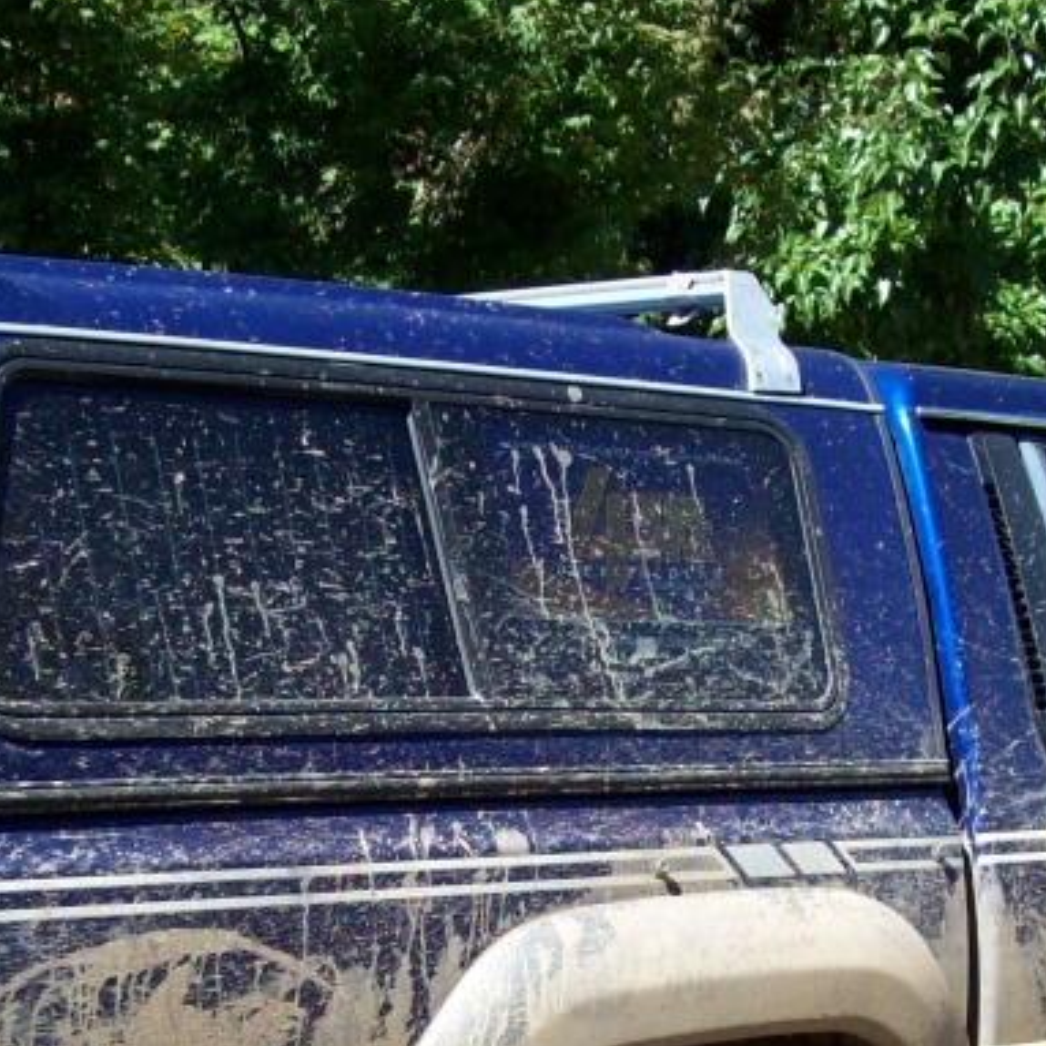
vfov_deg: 19.9
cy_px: 1012
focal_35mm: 85
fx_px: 2906
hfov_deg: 20.3
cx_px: 683
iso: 80
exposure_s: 1/638
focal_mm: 6
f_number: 2.7
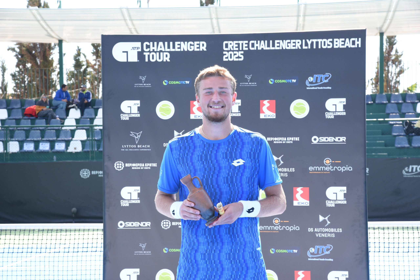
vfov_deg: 16.1
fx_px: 992
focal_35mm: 85
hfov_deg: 23.9
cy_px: 140
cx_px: 210
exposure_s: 1/200
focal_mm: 85
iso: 800
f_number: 11
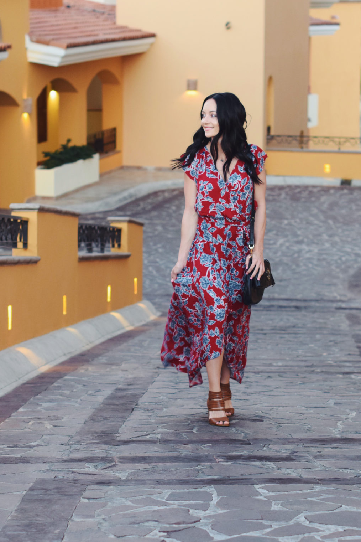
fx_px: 1519
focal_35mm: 101
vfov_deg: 20.2
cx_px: 200
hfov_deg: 13.6
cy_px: 307
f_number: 3.2
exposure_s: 1/60
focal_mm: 50
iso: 800
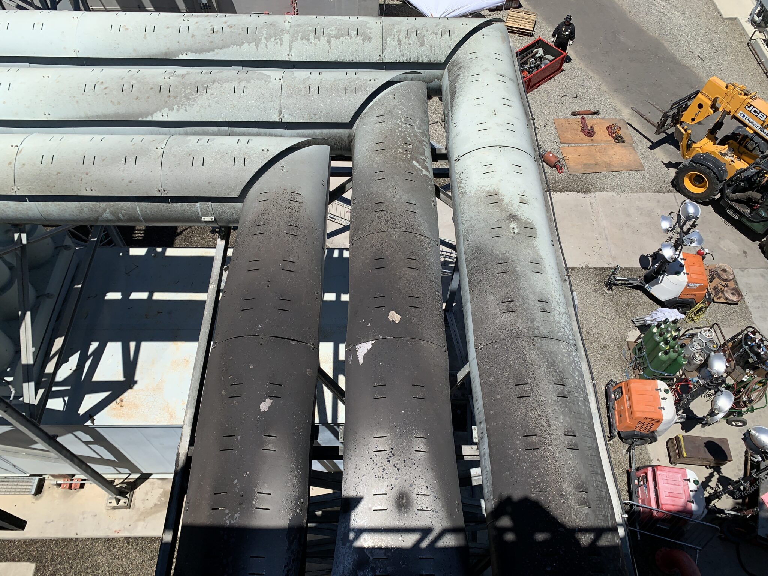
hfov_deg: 67.3
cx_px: 384
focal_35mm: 26
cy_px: 288
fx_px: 577
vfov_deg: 53.1
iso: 25
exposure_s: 1/2994
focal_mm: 4.25
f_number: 1.8
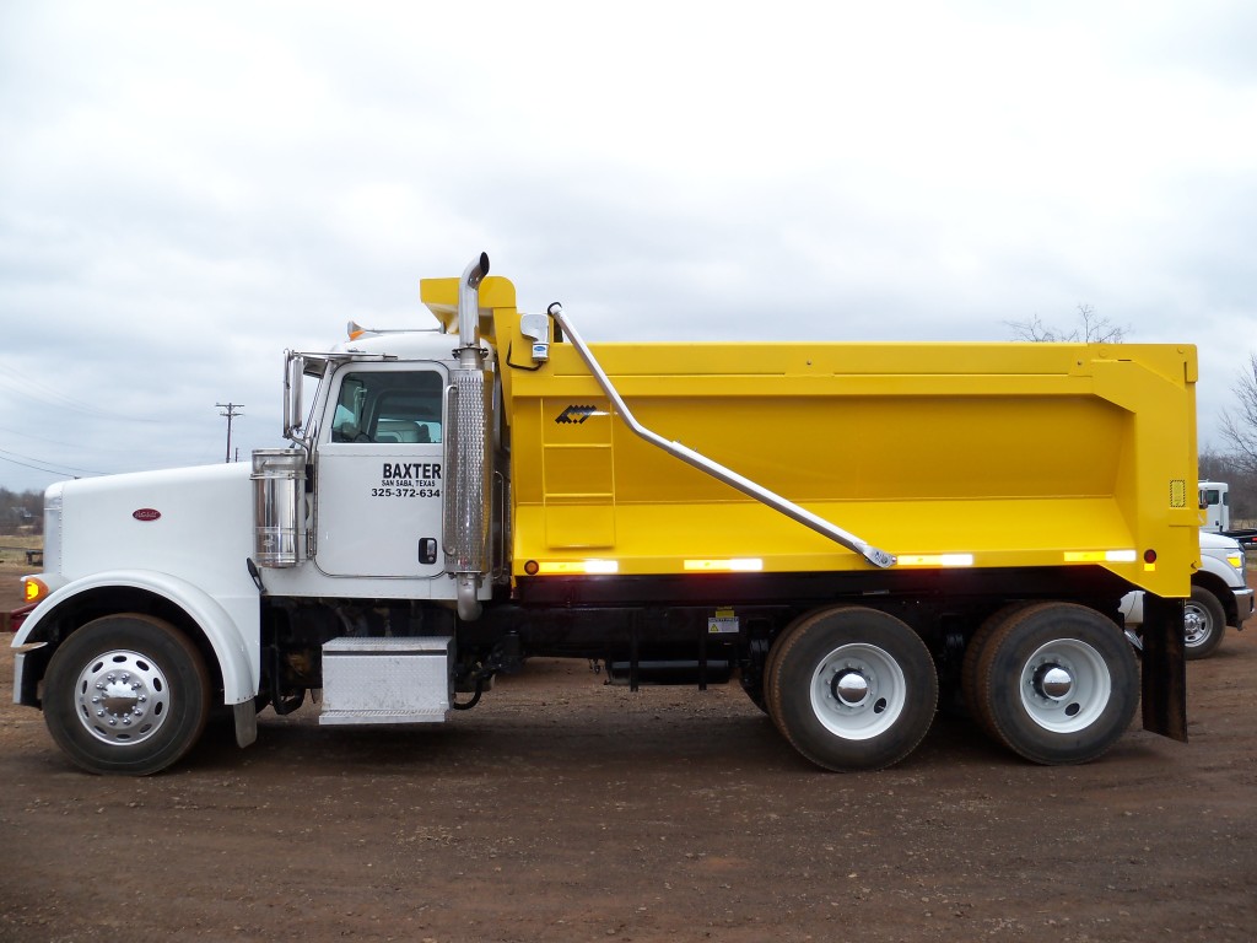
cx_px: 628
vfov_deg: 40.7
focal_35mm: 35
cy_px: 472
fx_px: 1271
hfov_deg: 52.6
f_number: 3.5
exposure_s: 1/250
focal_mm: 6.2
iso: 64
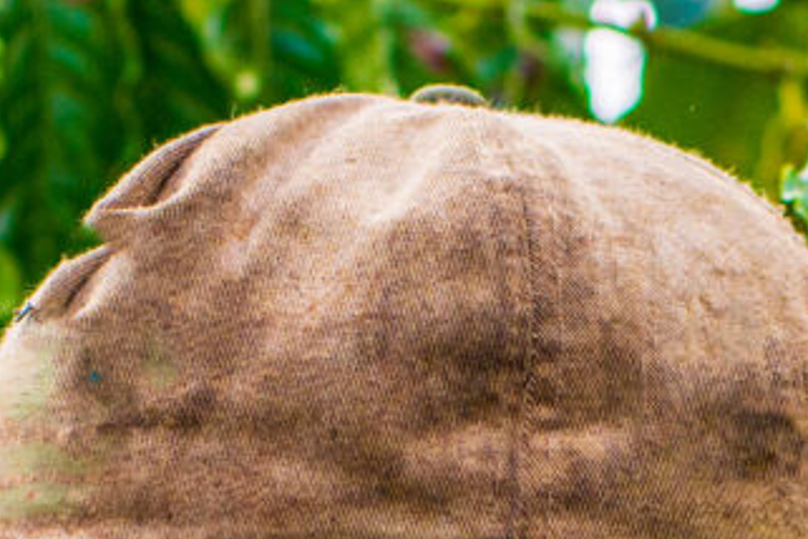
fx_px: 7541
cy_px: 1166
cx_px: 524
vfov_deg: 4.0
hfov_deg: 6.1
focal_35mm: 336
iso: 250
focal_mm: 50
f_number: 3.5
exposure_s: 1/2000
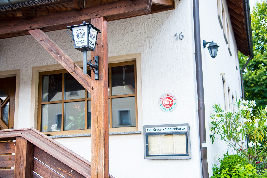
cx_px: 134
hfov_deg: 42.7
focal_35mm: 46
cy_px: 89
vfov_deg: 29.3
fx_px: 341
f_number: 4
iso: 200
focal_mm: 46
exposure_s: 1/250
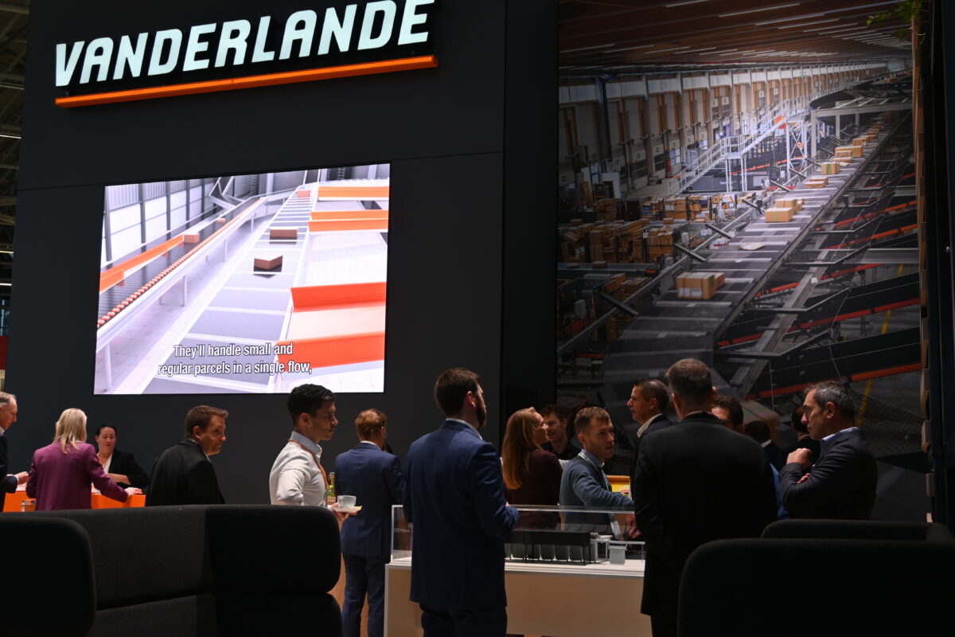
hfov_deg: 45.0
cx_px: 478
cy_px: 318
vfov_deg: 30.8
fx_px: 1154
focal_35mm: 44
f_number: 5.6
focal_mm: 29
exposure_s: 1/30
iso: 100
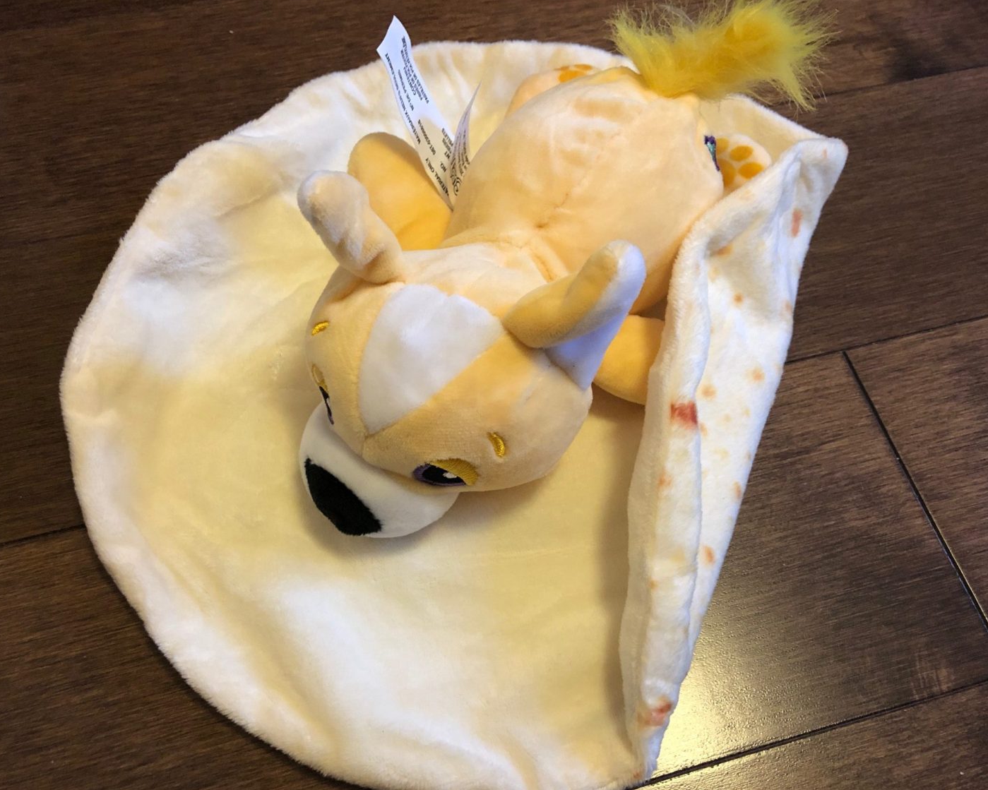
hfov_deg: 58.8
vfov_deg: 48.5
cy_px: 395
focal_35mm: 30
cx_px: 482
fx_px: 877
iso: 80
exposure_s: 1/15
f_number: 1.8
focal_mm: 3.99
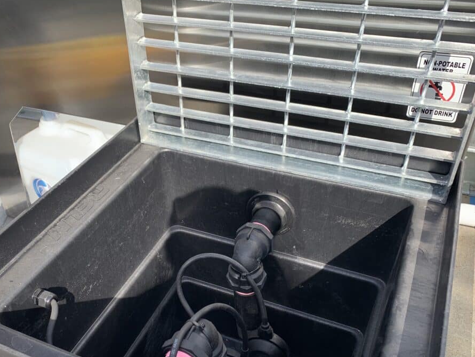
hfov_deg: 52.4
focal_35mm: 35
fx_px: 480
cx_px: 201
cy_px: 224
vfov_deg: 40.4
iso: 25
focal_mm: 4.25
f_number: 1.8
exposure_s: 1/643
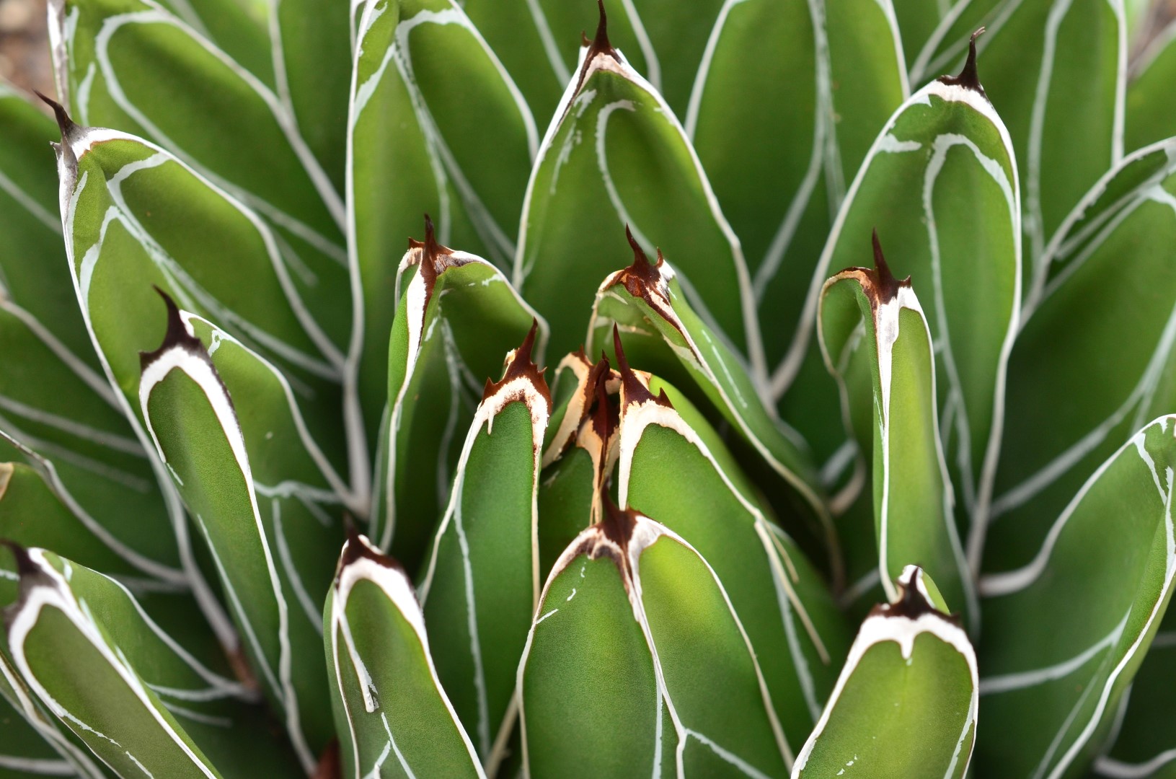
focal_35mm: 60
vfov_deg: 22.5
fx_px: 1956
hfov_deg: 33.5
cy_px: 390
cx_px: 588
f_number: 5.6
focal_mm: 40
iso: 400
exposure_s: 1/80
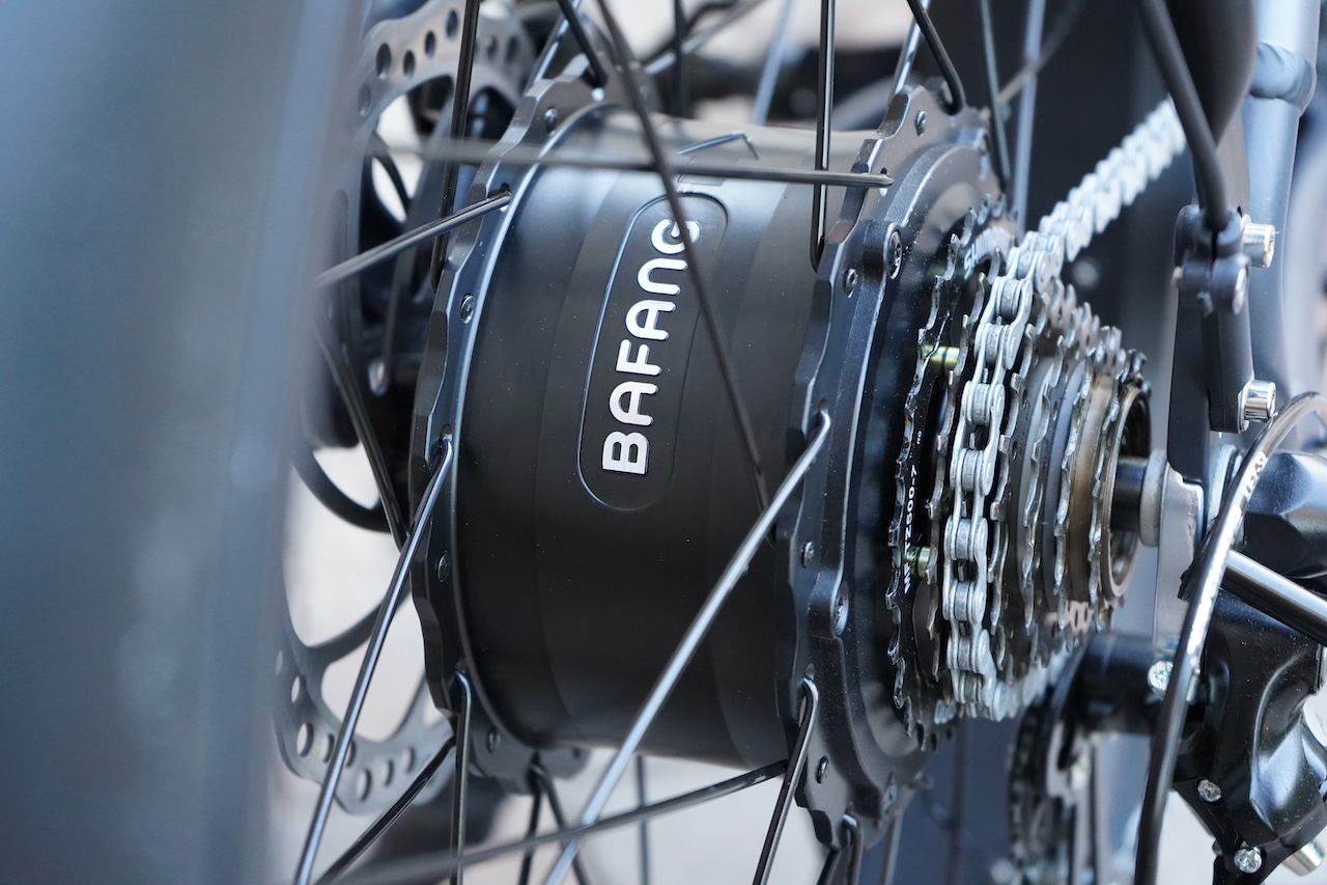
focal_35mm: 65
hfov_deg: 31.0
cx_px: 664
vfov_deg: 20.9
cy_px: 442
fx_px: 2395
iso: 5000
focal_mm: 65
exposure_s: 1/160
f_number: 5.6
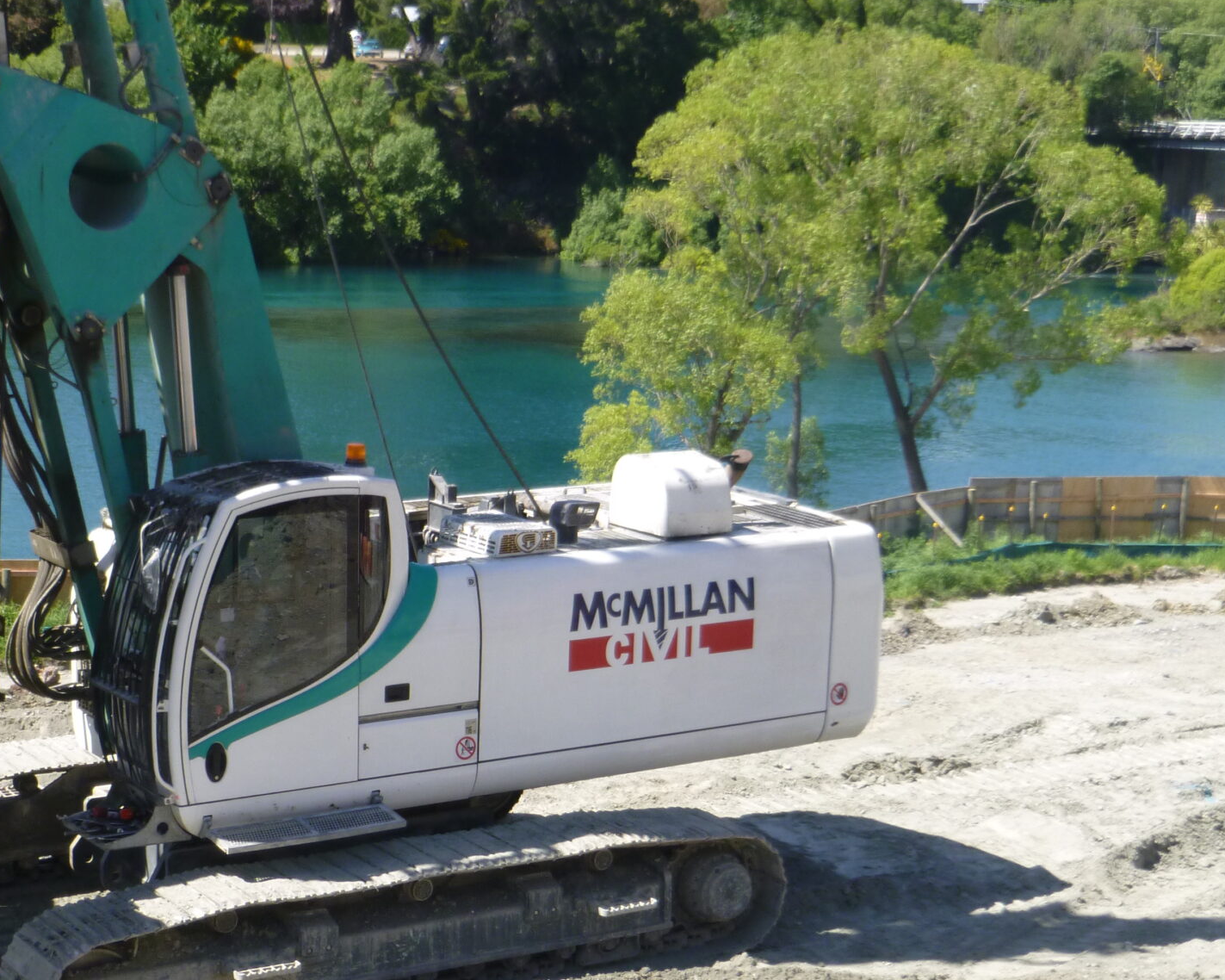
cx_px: 420
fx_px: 2610
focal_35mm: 72
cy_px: 525
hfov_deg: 26.3
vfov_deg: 21.3
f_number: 4.6
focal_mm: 7.3
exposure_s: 1/250
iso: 100
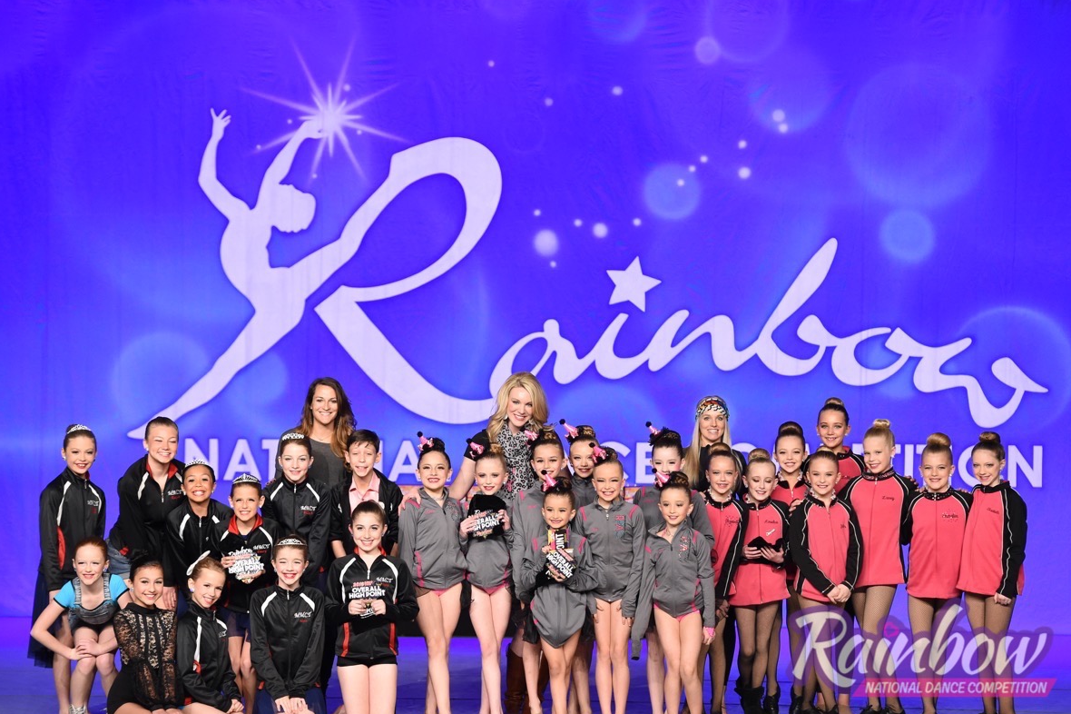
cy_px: 370
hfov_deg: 14.6
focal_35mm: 141
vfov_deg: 9.7
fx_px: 4193
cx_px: 526
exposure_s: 1/640
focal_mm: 130
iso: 4000
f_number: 3.2
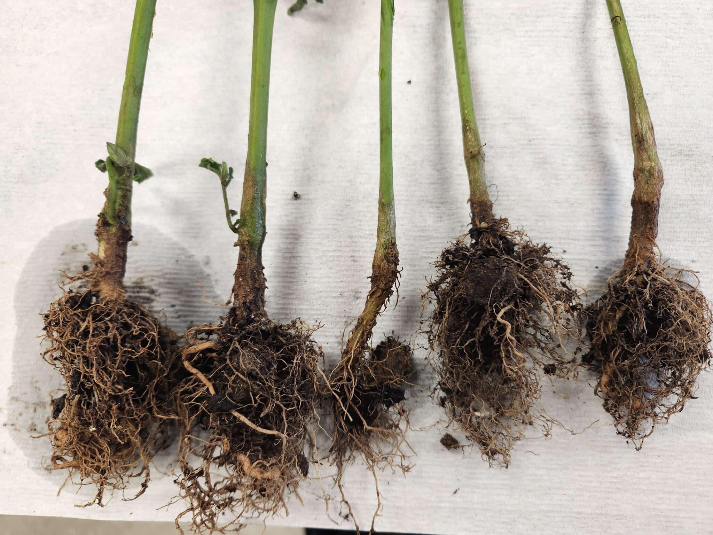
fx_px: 474
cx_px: 356
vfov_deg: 58.9
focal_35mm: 23
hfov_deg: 73.9
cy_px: 268
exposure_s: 1/180
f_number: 1.8
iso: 125
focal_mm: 5.4
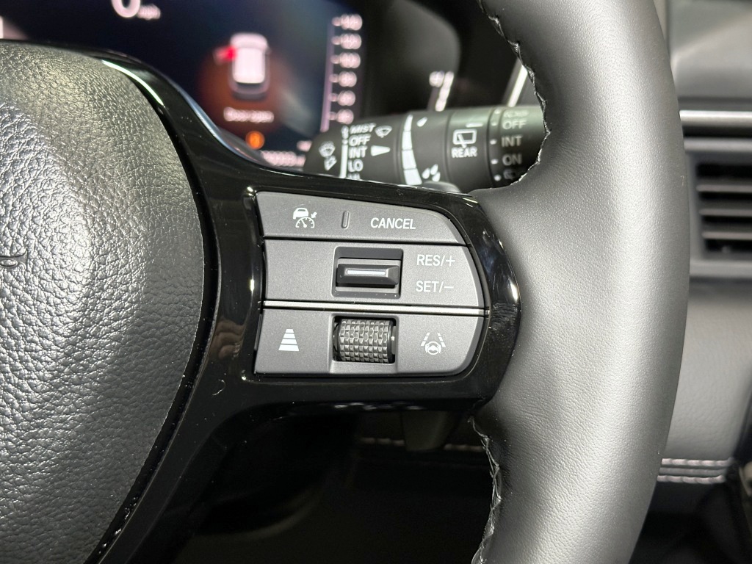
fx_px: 1043
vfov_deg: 30.3
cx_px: 376
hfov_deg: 39.7
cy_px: 282
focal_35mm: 48
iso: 400
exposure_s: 1/30
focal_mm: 6.86
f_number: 1.78
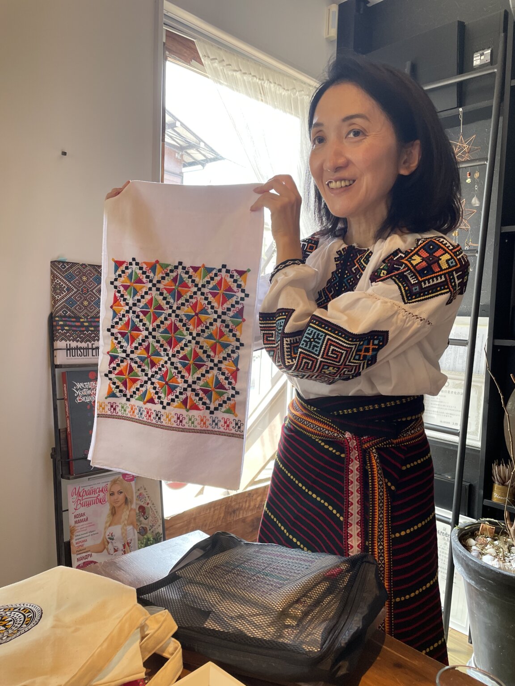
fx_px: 516
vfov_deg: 67.3
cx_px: 258
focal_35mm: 26
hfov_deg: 53.1
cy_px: 343
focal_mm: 4.2
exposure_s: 1/100
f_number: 1.6
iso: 100
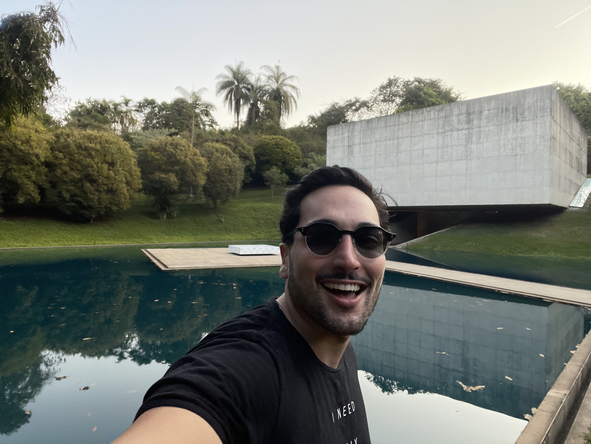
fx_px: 393
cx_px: 296
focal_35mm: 23
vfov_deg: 58.9
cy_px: 222
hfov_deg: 73.9
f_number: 2.2
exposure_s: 1/198
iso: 25
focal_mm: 2.71
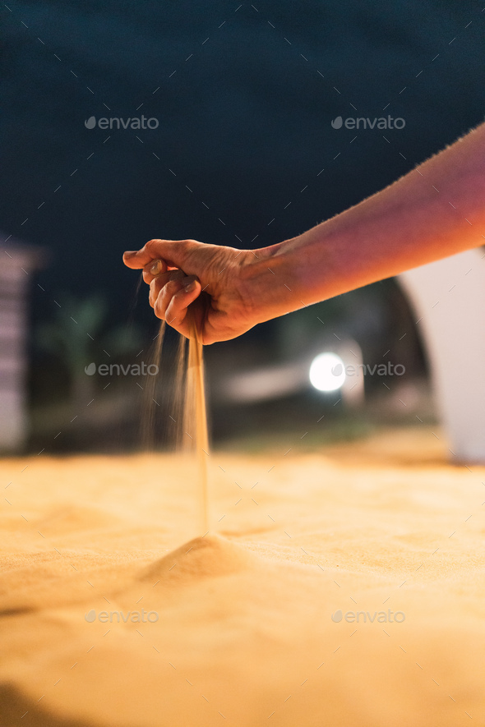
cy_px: 364
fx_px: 707
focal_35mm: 35
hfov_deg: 37.9
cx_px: 242
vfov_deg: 54.4
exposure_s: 1/60
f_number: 1.4
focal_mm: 35
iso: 3200
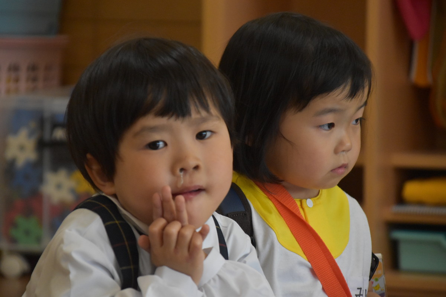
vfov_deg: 5.7
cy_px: 148
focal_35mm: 240
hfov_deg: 8.6
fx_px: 2974
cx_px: 223
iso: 3600
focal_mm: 160
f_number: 6
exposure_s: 1/250
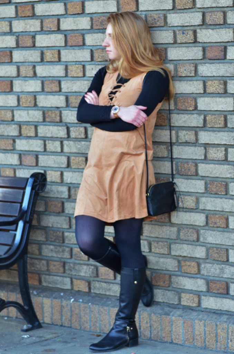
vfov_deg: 16.1
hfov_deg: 10.7
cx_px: 117
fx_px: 1249
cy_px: 177
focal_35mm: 128
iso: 640
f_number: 4.5
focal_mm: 85
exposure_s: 1/80
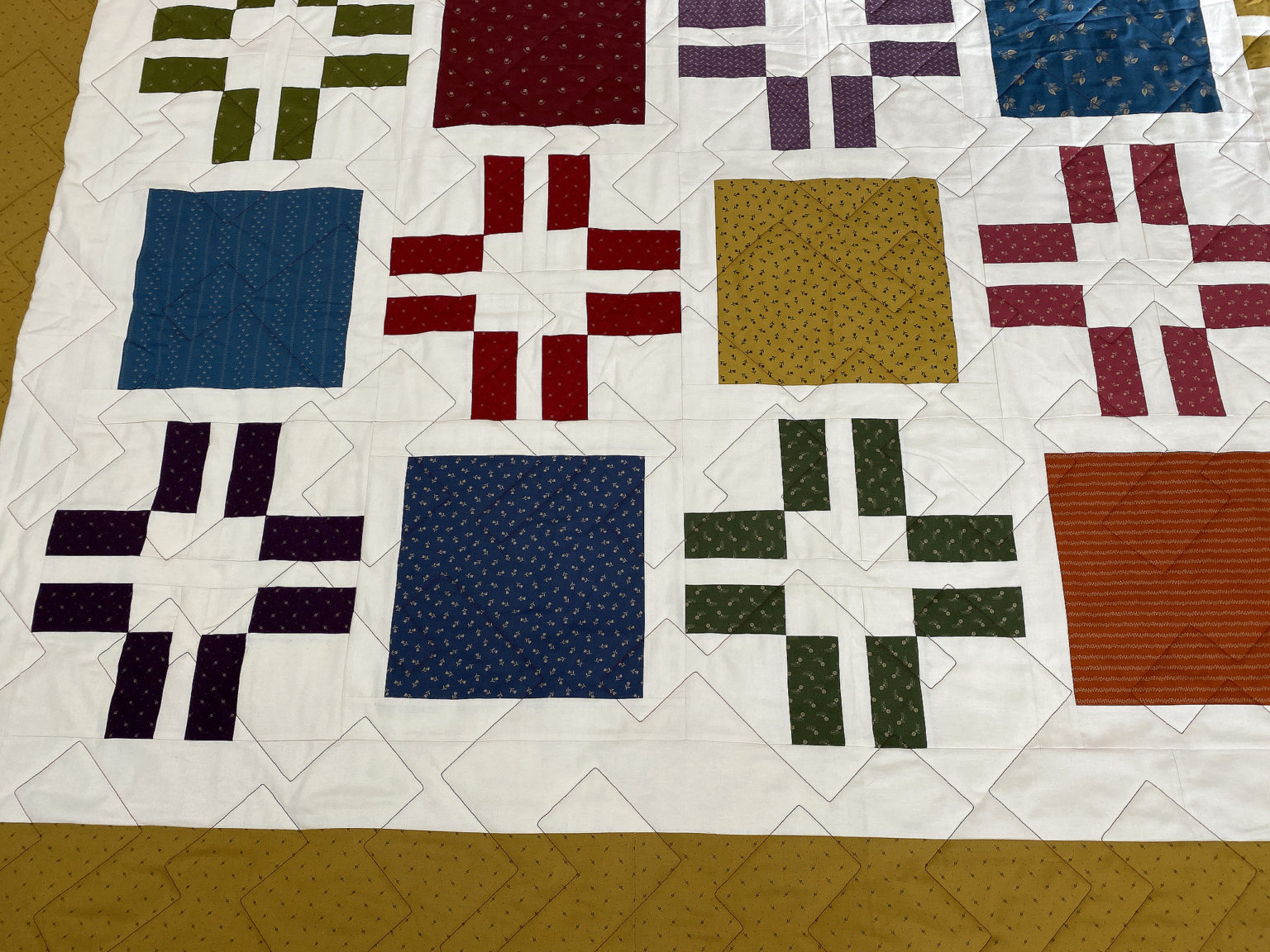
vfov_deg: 53.1
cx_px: 635
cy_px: 476
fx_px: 954
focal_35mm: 26
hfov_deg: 67.3
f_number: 1.8
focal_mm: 4.2
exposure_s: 1/120
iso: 125
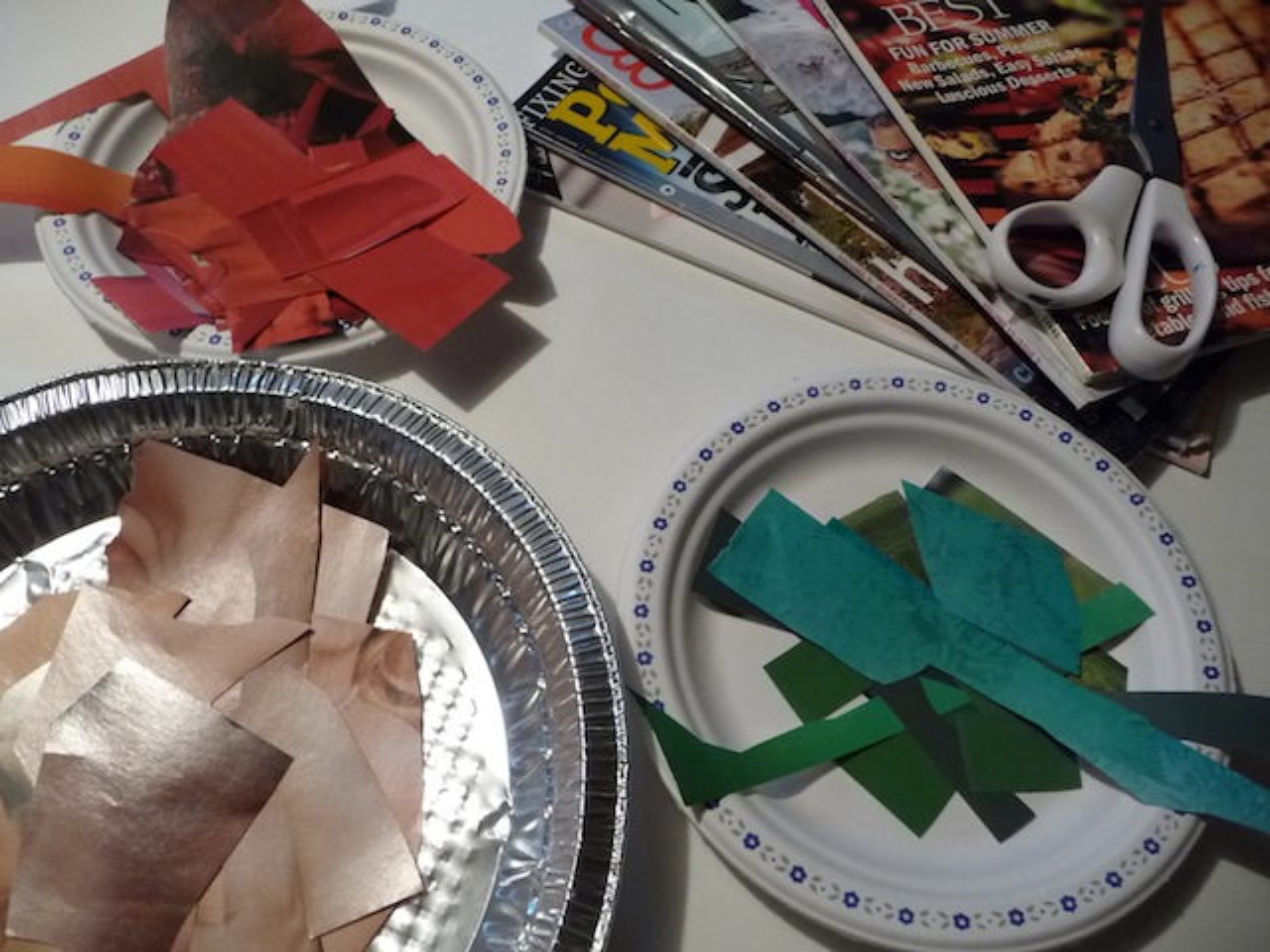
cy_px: 476
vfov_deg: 49.7
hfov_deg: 63.4
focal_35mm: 28
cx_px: 635
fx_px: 1027
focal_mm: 4.7
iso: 400
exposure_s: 1/10
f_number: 3.3
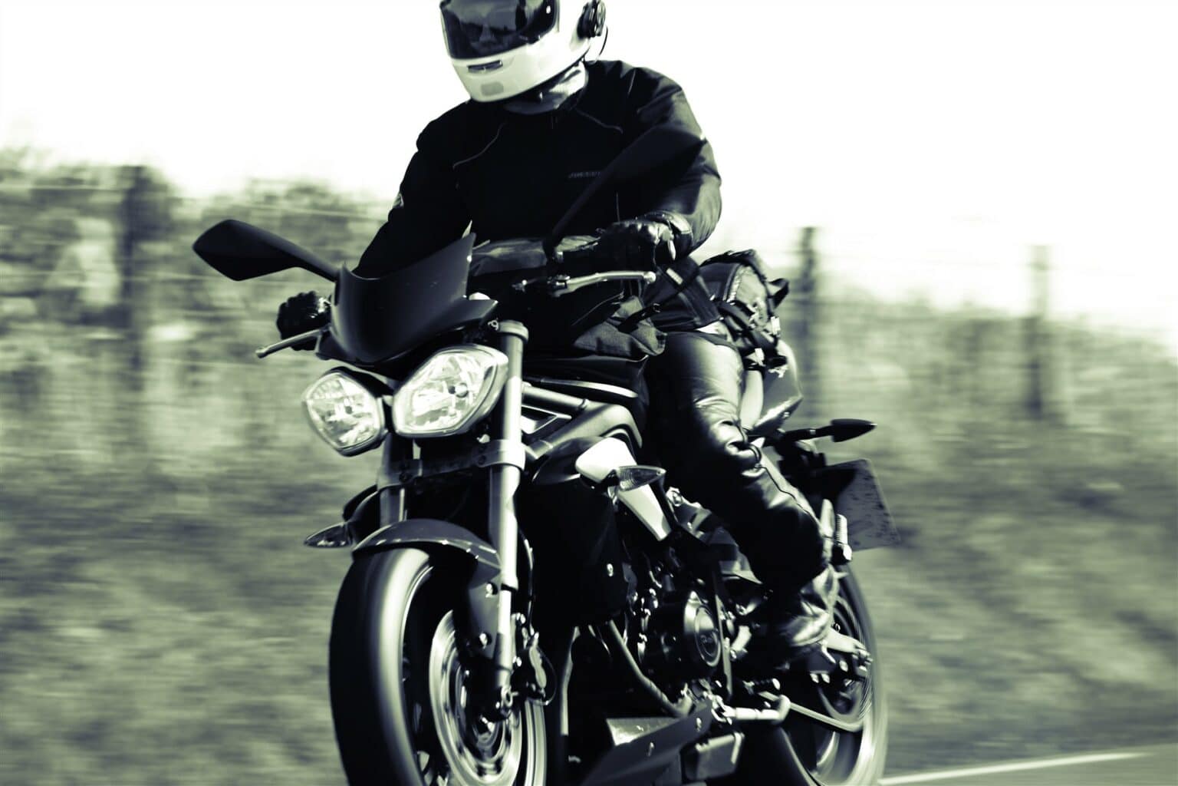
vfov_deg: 6.9
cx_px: 589
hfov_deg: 10.3
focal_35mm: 200
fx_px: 6544
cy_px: 393
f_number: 11
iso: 160
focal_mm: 200
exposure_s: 1/160
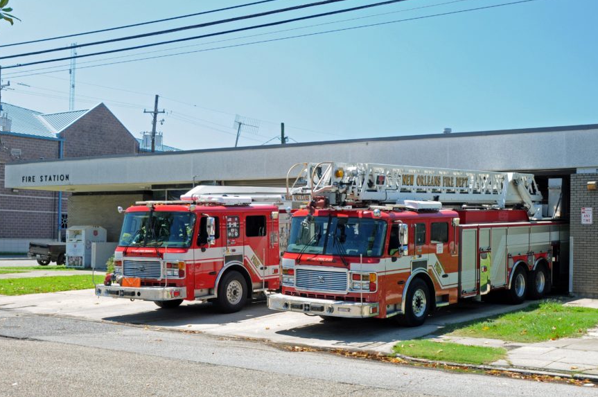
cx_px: 313
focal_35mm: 52
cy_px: 221
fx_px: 856
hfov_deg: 38.5
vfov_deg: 26.1
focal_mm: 29
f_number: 6.3
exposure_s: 1/200
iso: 500
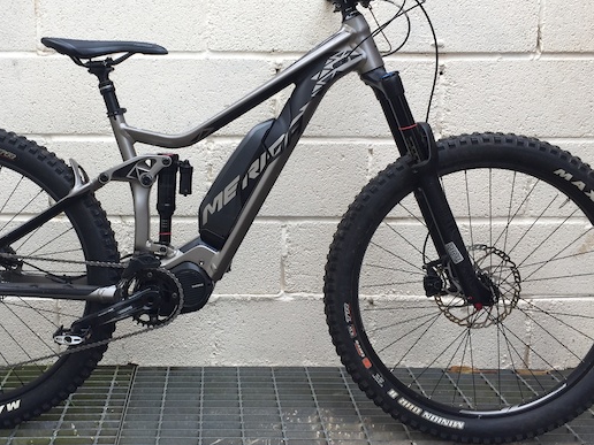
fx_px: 772
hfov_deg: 41.8
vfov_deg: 32.2
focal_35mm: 45
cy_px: 212
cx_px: 227
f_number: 2.2
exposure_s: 1/104
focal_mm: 4.15
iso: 32
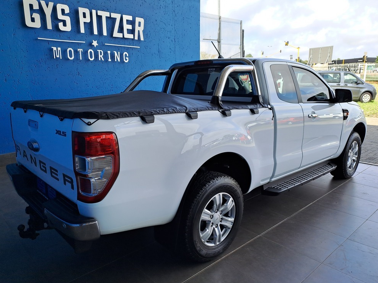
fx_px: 284
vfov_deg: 53.0
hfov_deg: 67.3
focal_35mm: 26
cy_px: 139
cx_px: 189
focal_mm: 4.65
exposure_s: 1/286
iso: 32
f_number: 1.8
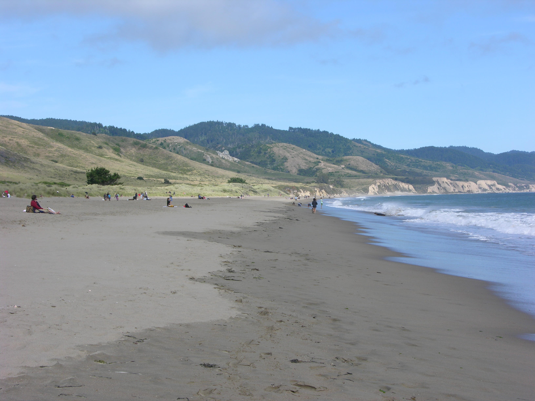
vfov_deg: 18.9
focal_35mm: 78
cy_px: 200
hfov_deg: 25.0
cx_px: 268
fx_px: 1206
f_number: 7.6
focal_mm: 19.9
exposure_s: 1/125
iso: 50
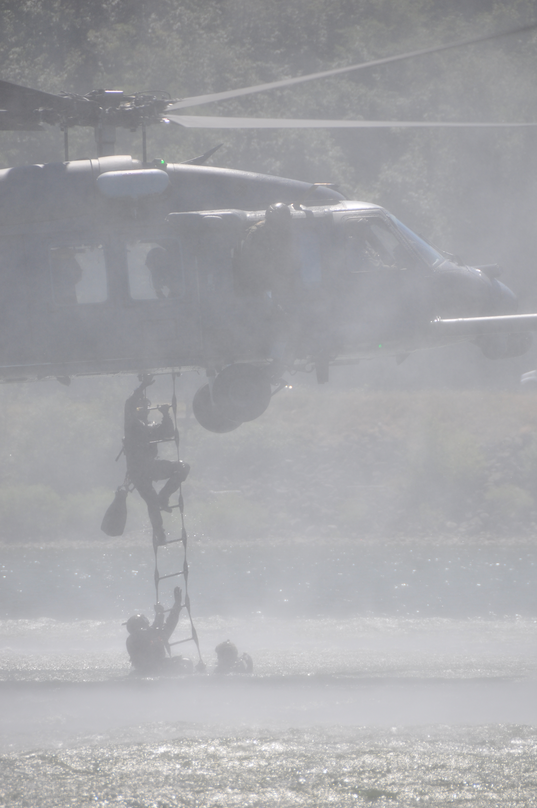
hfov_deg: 4.6
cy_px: 404
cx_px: 268
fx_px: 6729
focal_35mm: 300
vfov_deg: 6.9
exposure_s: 1/640
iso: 200
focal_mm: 200
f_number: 6.3
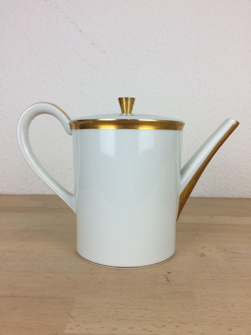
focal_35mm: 29
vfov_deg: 61.7
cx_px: 126
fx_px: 280
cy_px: 168
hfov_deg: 48.2
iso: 40
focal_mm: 4.15
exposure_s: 1/100
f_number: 2.2
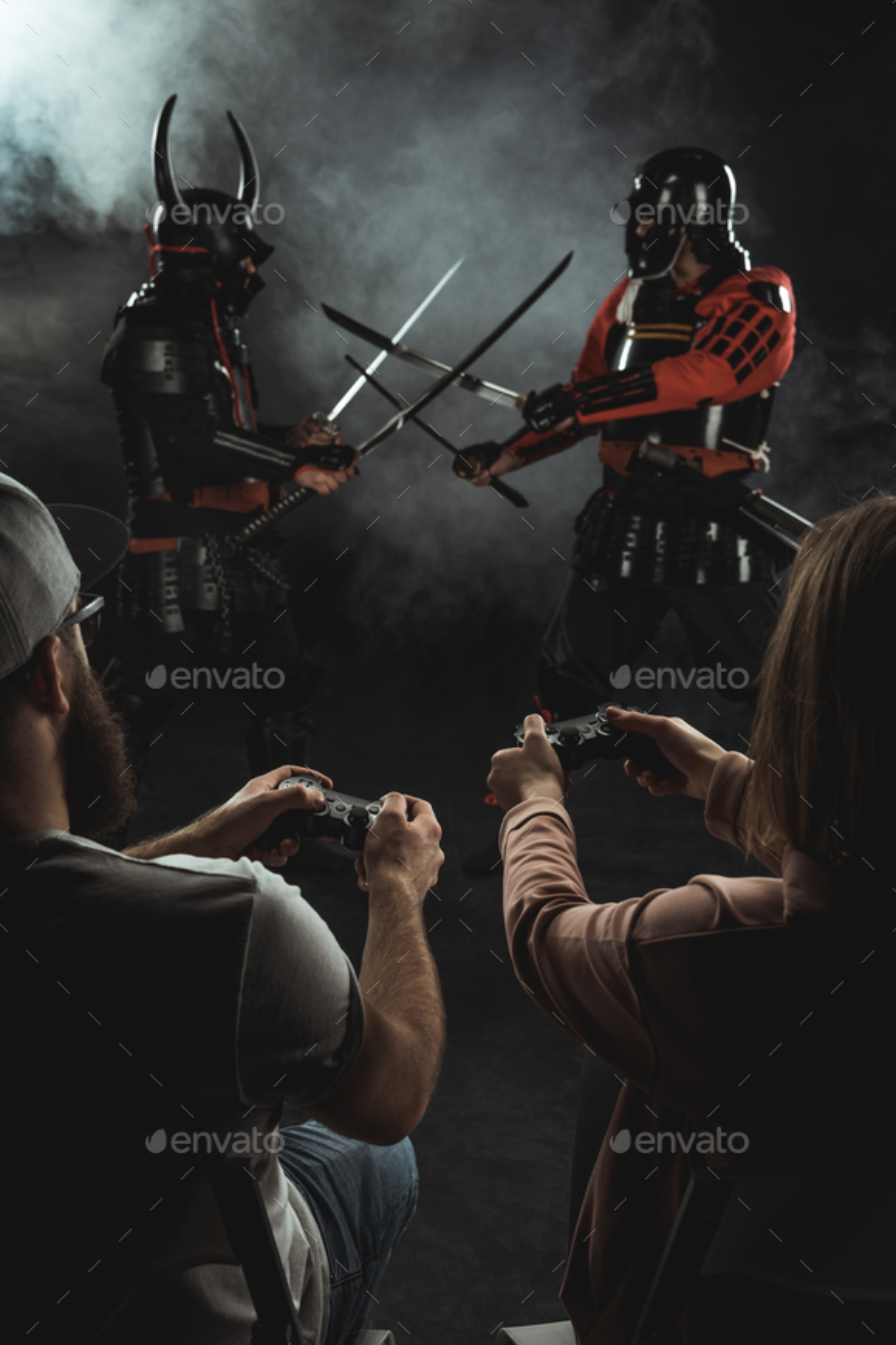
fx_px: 2091
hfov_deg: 24.2
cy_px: 666
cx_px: 443
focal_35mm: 56
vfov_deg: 35.6
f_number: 8
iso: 200
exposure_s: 1/160
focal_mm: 55
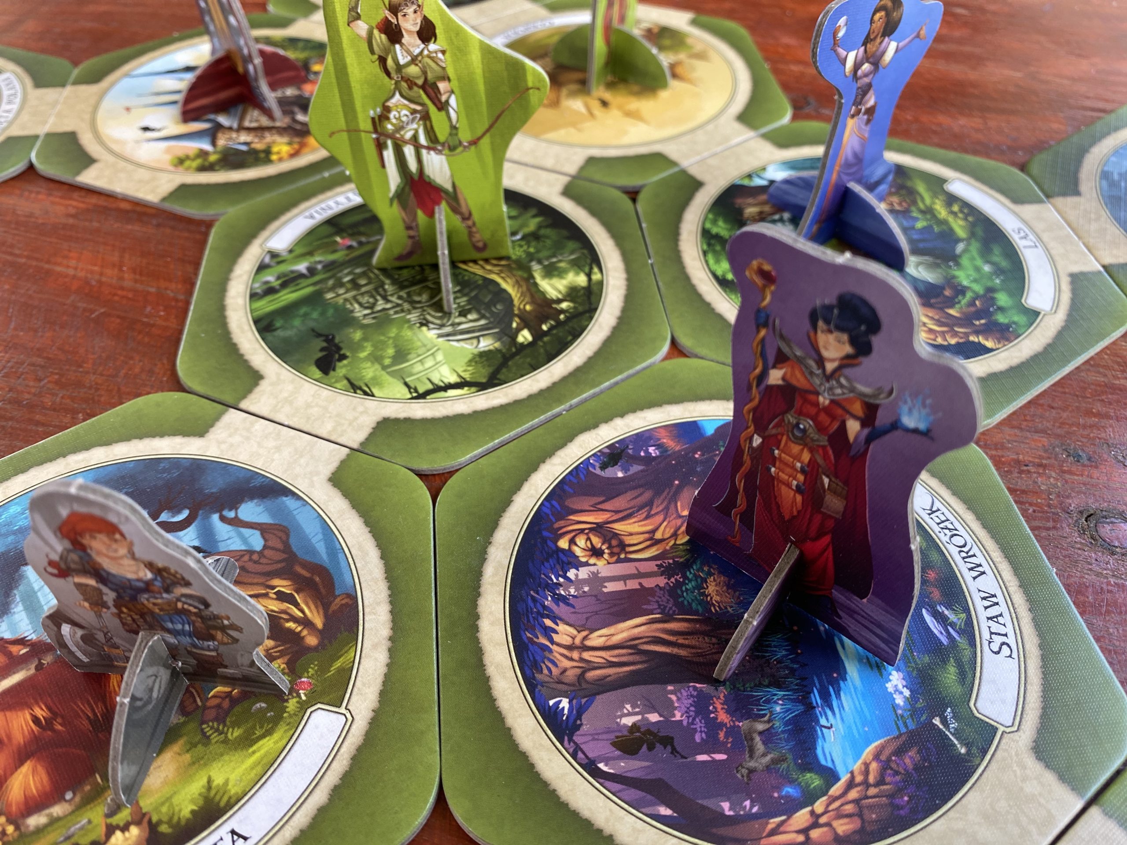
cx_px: 564
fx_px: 846
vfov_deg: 53.1
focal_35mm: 26
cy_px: 422
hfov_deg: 67.3
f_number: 1.8
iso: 80
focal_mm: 4.25
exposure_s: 1/122
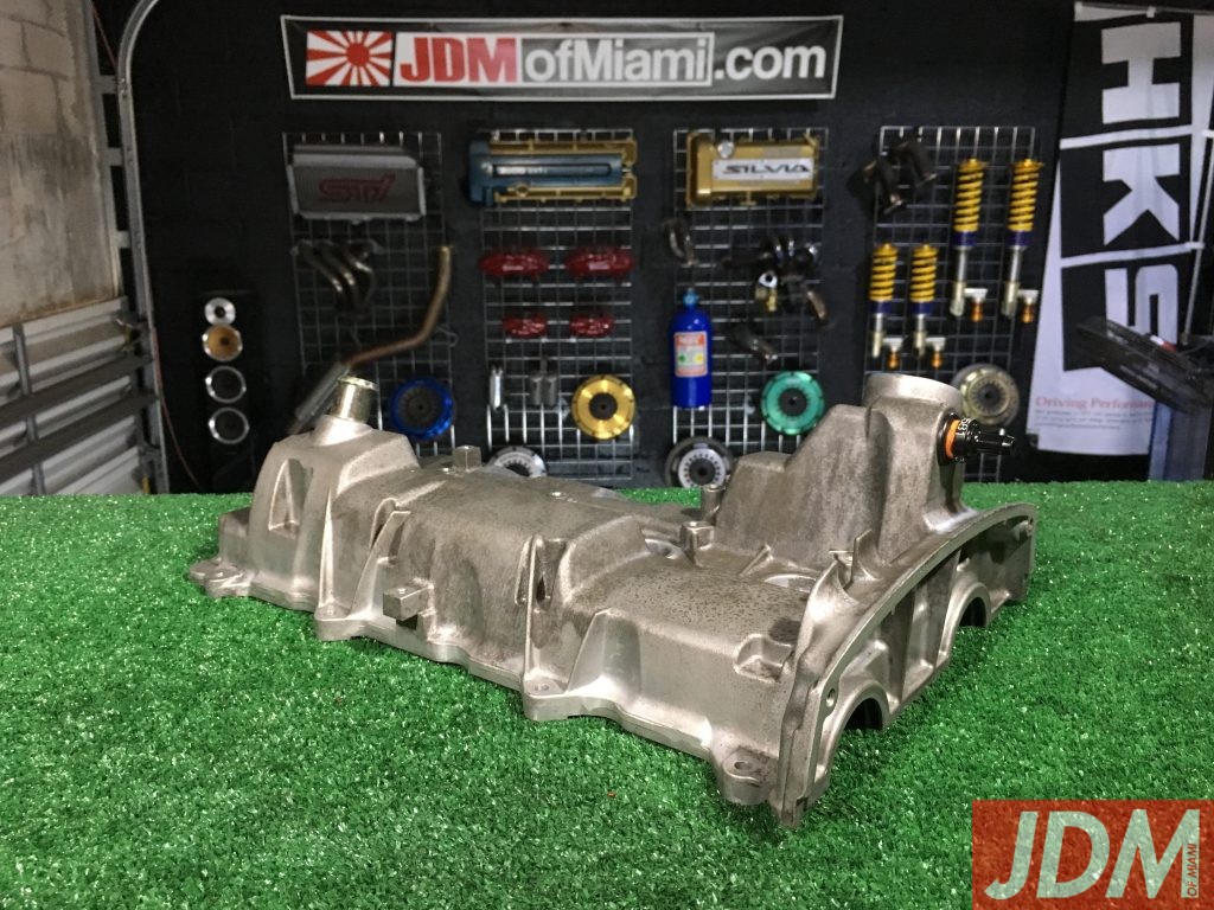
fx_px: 1017
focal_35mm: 29
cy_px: 455
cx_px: 607
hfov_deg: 61.7
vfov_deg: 48.2
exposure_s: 1/30
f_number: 2.2
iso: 160
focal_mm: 4.15
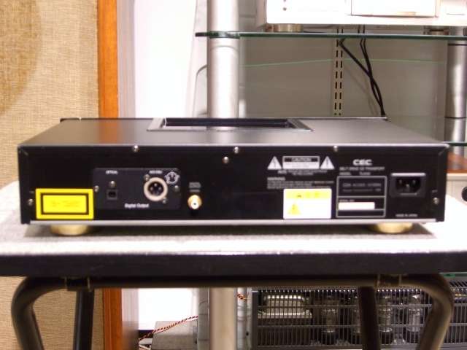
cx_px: 234
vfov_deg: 25.7
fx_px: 769
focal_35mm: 57
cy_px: 175
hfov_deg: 33.8
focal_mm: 11.8
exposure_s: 1/13
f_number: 3.6
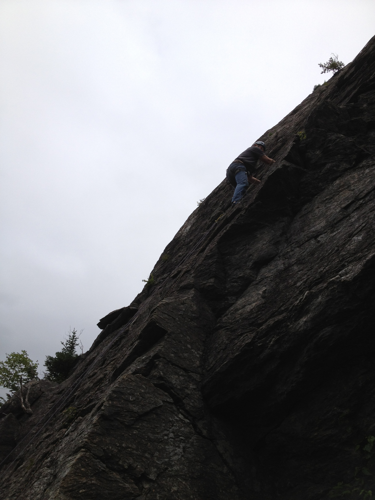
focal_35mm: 35
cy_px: 250
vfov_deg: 52.6
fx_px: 506
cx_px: 188
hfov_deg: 40.7
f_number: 2.4
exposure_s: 1/2304
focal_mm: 4.28
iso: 64
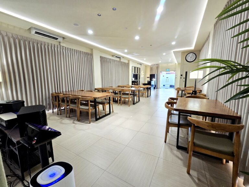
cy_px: 94
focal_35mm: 13
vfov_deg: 89.9
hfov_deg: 106.2
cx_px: 124
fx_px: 94
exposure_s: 1/60.2
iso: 500
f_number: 2.2
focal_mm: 2.2
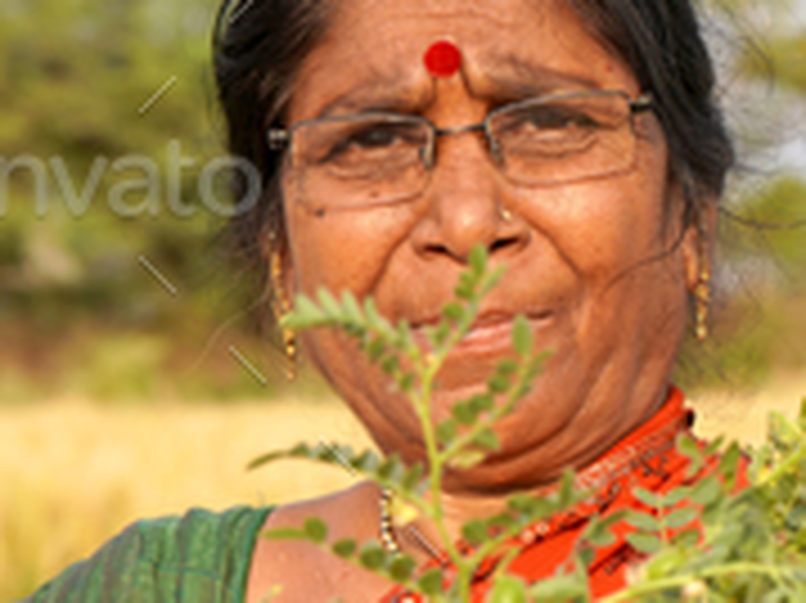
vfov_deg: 9.6
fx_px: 3607
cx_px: 720
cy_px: 394
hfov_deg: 12.7
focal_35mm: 155
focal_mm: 49
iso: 100
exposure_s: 1/320
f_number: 5
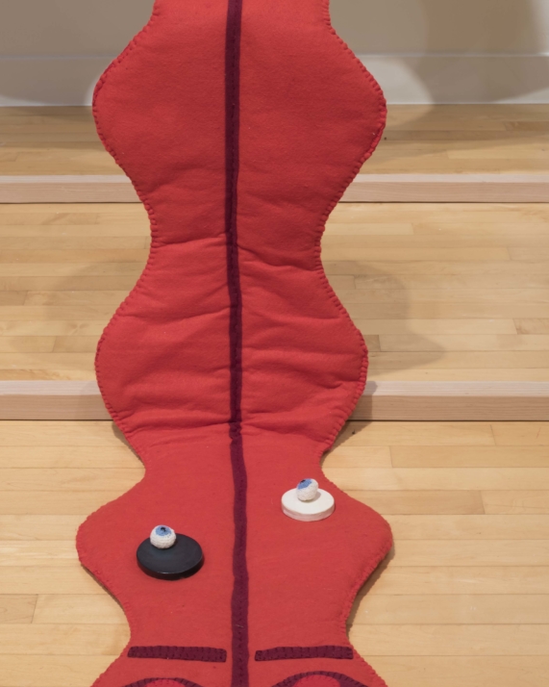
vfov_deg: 26.7
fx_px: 1442
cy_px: 404
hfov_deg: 21.5
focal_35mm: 71
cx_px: 225
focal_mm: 50
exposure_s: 1/1.67
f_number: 11
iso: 400
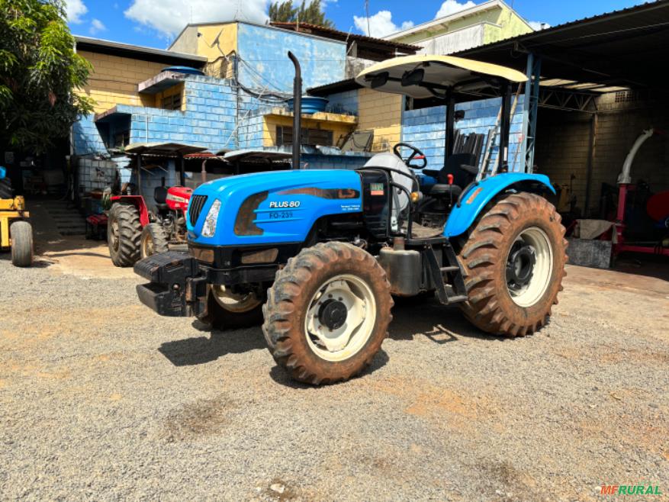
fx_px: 503
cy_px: 251
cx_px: 334
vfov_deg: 53.1
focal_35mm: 26
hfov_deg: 67.3
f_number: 1.6
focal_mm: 5.96
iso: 50
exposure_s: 1/3311
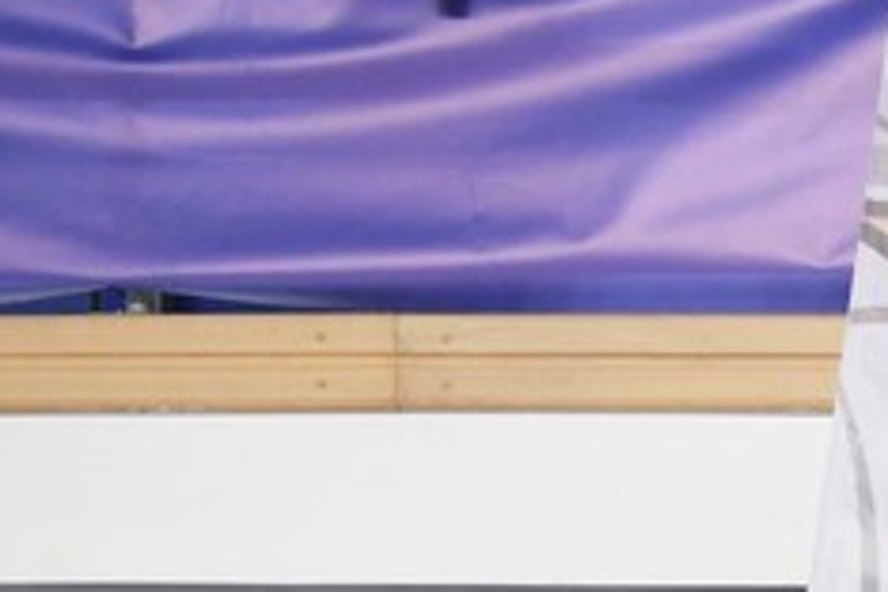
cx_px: 1723
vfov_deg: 8.3
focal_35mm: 154
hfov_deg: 12.0
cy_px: 1328
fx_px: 3798
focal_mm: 30
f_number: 2.8
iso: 4000
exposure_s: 1/320
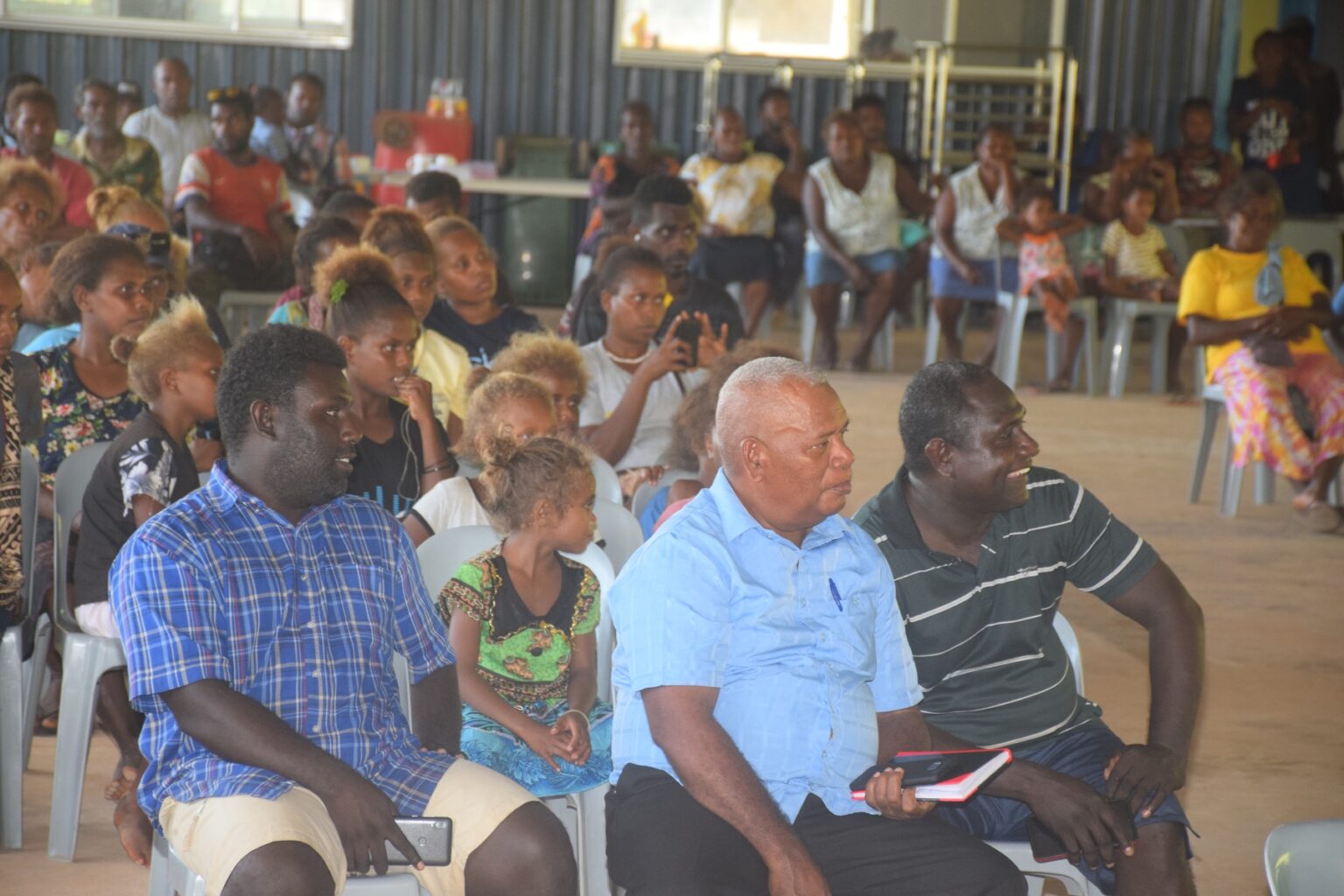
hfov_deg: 14.4
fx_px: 5320
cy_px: 448
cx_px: 672
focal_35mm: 142
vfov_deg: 9.6
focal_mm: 95
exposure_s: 1/60
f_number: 5.3
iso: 800
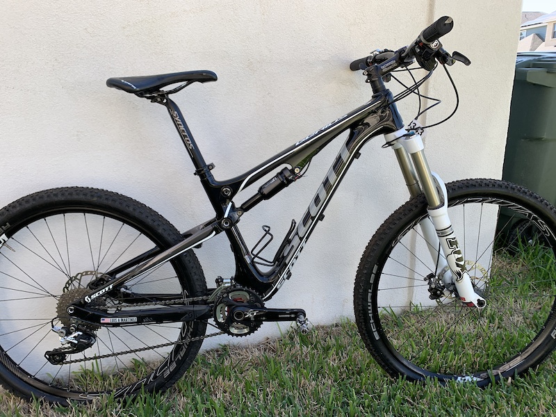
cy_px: 208
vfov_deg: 53.1
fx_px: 418
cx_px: 278
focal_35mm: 26
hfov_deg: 67.3
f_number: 1.8
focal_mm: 4.25
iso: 25
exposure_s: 1/435
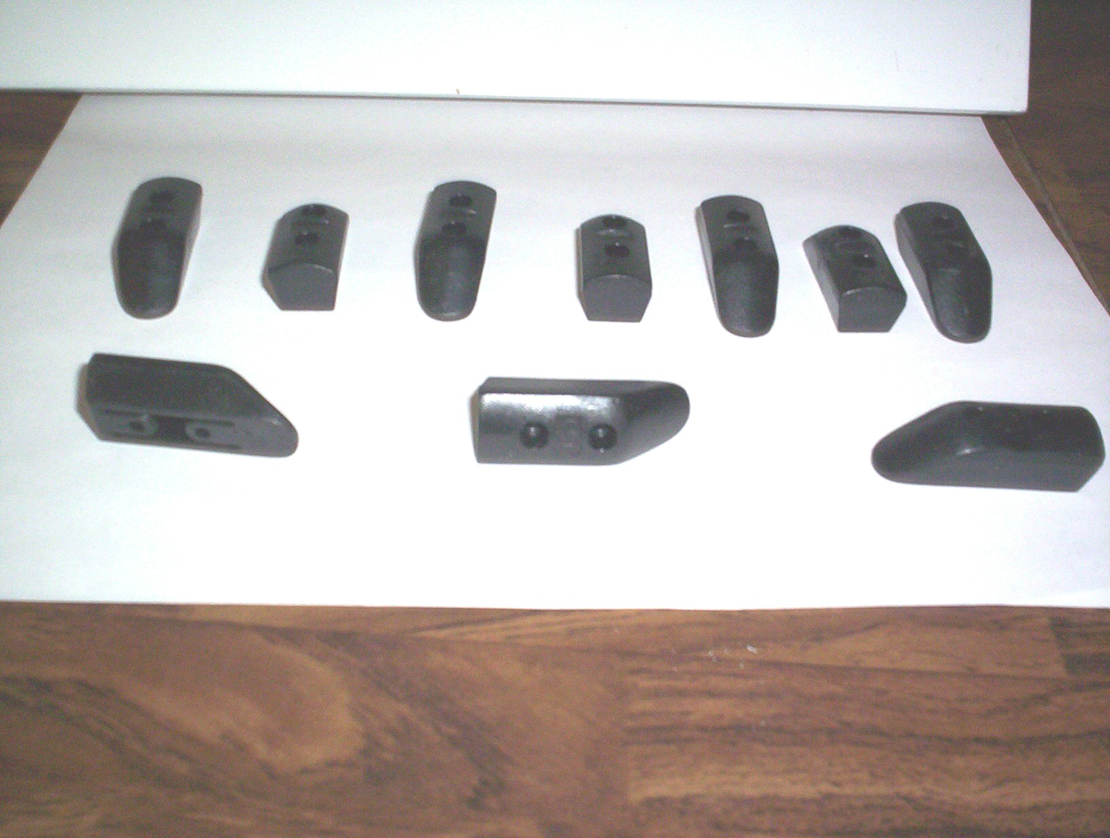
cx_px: 555
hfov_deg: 48.9
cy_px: 419
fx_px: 1221
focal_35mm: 38
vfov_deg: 37.9
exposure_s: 1/60
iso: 140
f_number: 4.5
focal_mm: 4.99
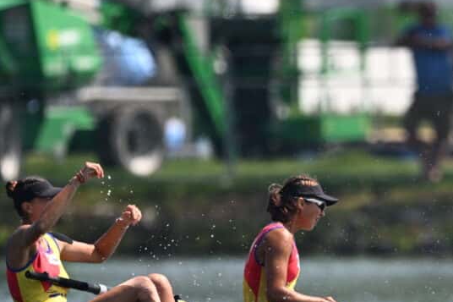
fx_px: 21623
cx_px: 486
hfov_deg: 1.2
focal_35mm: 1719
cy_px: 206
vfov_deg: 0.8
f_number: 4
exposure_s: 1/2000
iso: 220
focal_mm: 600
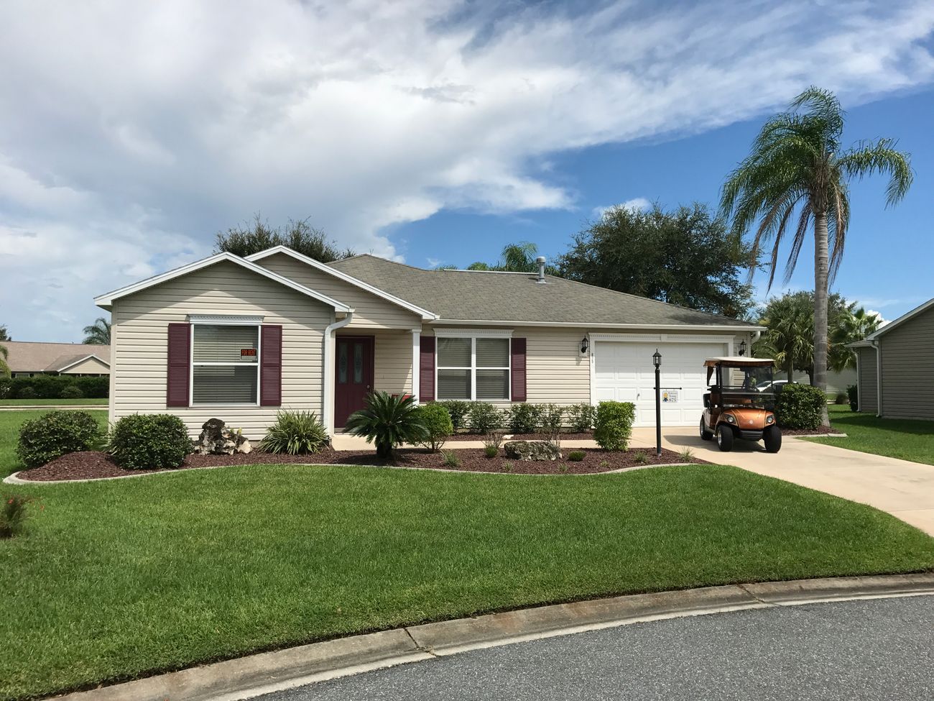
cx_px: 467
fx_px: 755
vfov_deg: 49.7
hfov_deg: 63.4
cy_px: 350
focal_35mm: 28
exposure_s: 1/3546
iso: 20
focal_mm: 3.99
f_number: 1.8
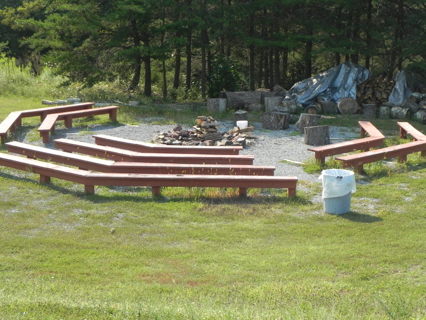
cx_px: 213
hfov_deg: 26.0
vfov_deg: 19.6
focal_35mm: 75
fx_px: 923
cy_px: 160
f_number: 5.6
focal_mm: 13.4
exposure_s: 1/267
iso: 160
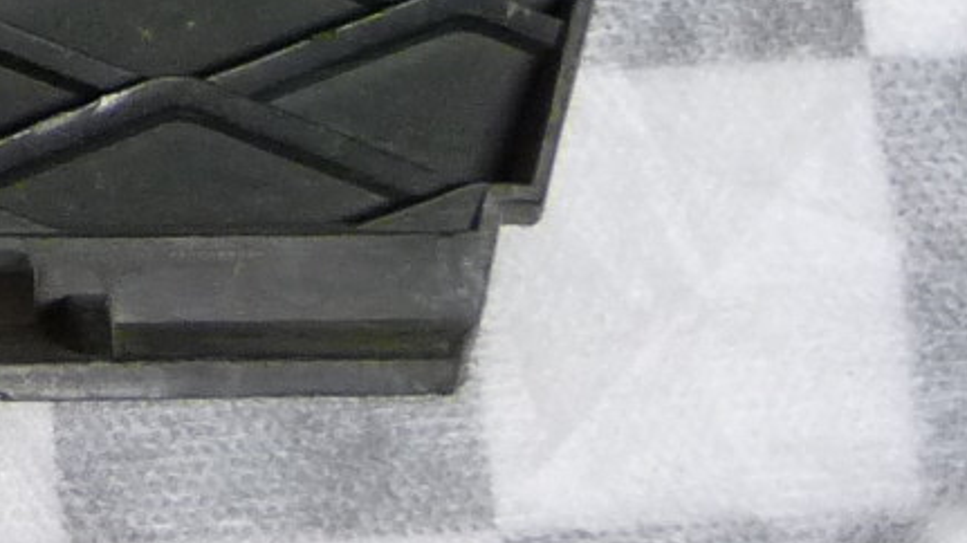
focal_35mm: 145
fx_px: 3716
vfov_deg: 8.2
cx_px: -1259
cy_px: -260
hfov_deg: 12.2
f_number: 3.3
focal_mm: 4.7
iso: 250
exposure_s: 1/30
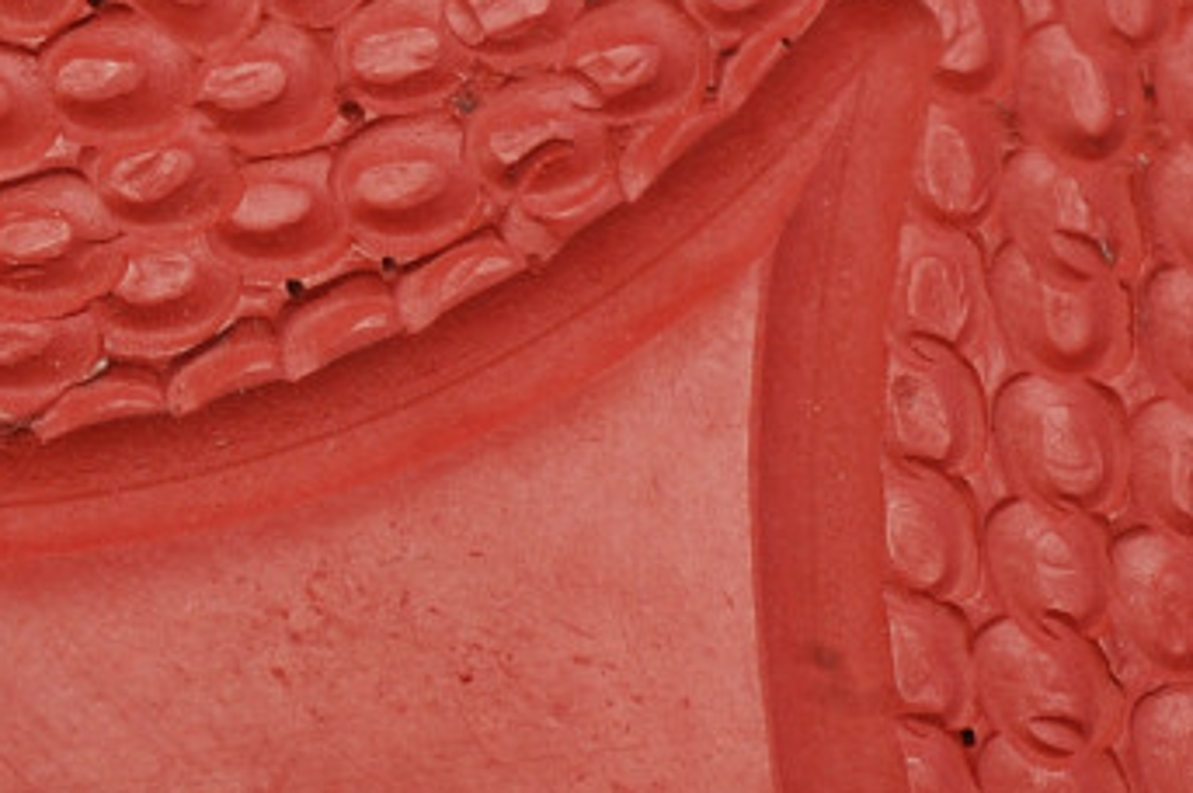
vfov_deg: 2.9
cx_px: -117
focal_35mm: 474
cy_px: -577
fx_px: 15693
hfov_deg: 4.3
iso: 200
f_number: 16
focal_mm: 90
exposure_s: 1/15
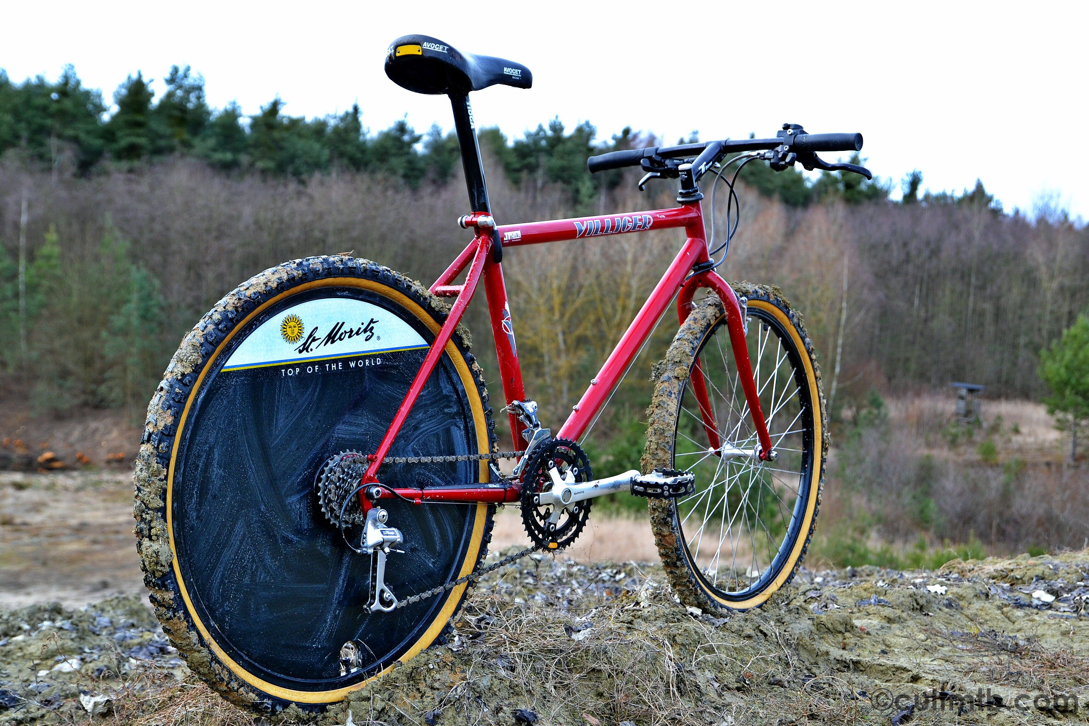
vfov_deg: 28.1
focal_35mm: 48
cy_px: 363
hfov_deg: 41.1
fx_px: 1452
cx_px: 544
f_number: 5.6
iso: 360
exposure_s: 1/125
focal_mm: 32
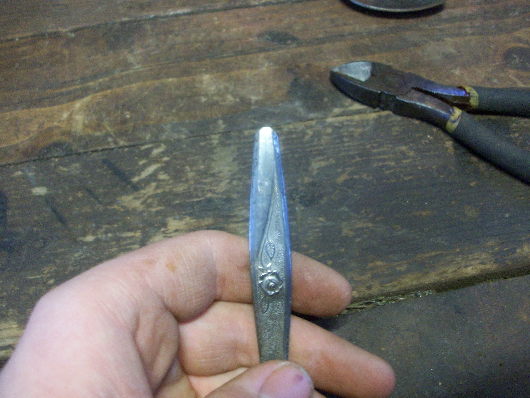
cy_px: 200
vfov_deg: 40.7
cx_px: 270
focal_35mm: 35
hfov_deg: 52.6
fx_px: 536
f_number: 2.8
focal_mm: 5.7
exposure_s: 1/8
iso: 182
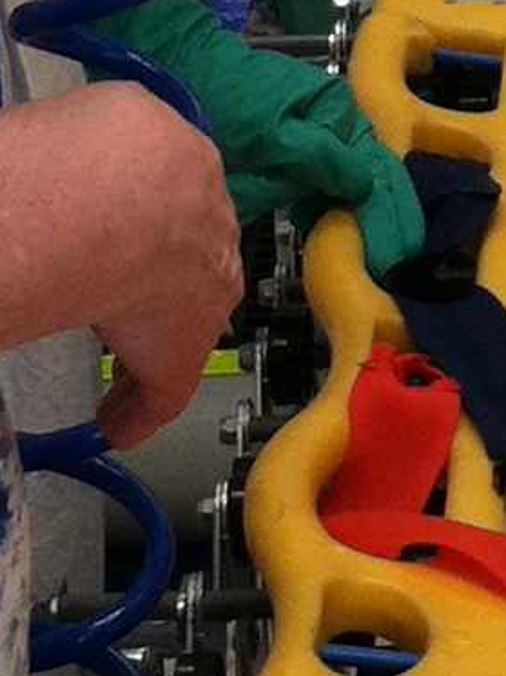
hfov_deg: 6.0
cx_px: 735
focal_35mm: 243
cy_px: -560
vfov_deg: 7.9
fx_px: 4744
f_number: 2.8
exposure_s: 1/191
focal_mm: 3.85
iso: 80
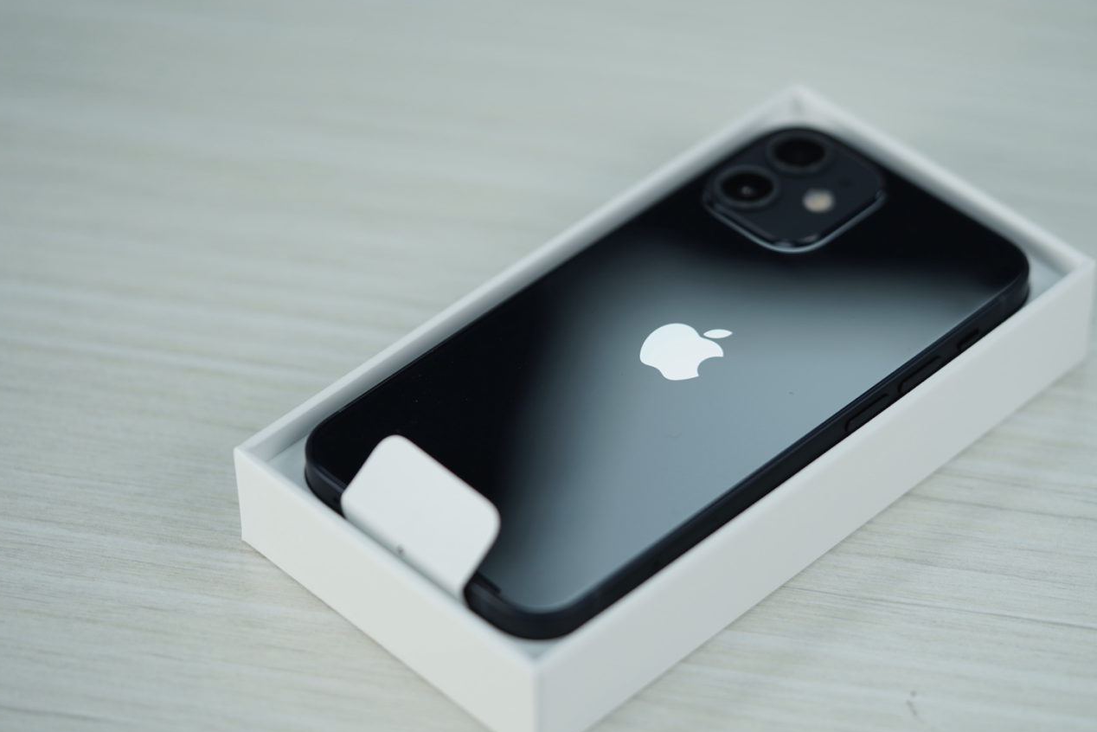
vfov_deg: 12.6
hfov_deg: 18.7
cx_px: 654
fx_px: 3322
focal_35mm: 109
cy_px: 382
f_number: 2.8
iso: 100
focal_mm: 90
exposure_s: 1/125
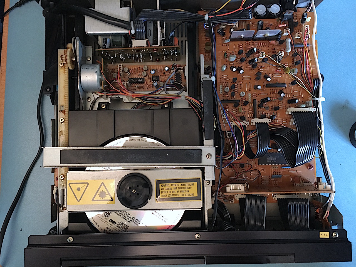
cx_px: 178
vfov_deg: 48.2
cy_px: 134
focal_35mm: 29
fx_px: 298
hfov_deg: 61.7
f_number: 2.2
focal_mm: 4.15
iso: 250
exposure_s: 1/17
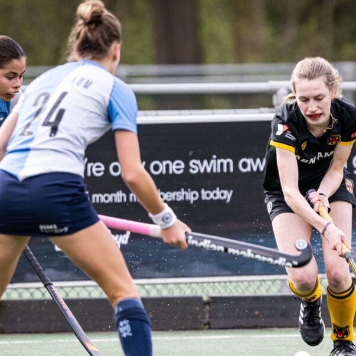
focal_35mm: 1014
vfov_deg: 1.7
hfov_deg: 1.7
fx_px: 11798
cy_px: 224
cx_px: 237
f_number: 8
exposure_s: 1/1250
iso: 2800
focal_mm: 600
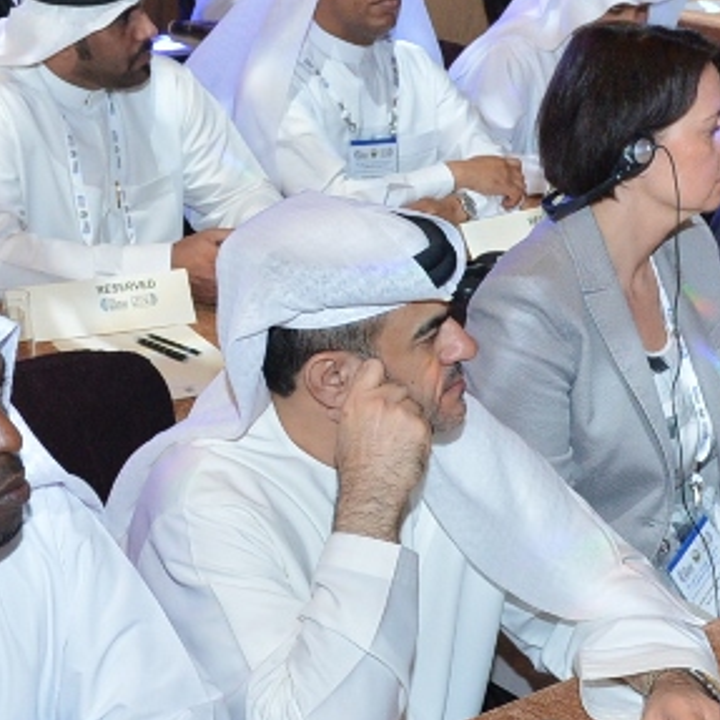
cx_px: 140
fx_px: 2141
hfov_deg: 18.9
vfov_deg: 19.0
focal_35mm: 91
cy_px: 226
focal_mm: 24
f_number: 5.6
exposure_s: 1/80
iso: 2500
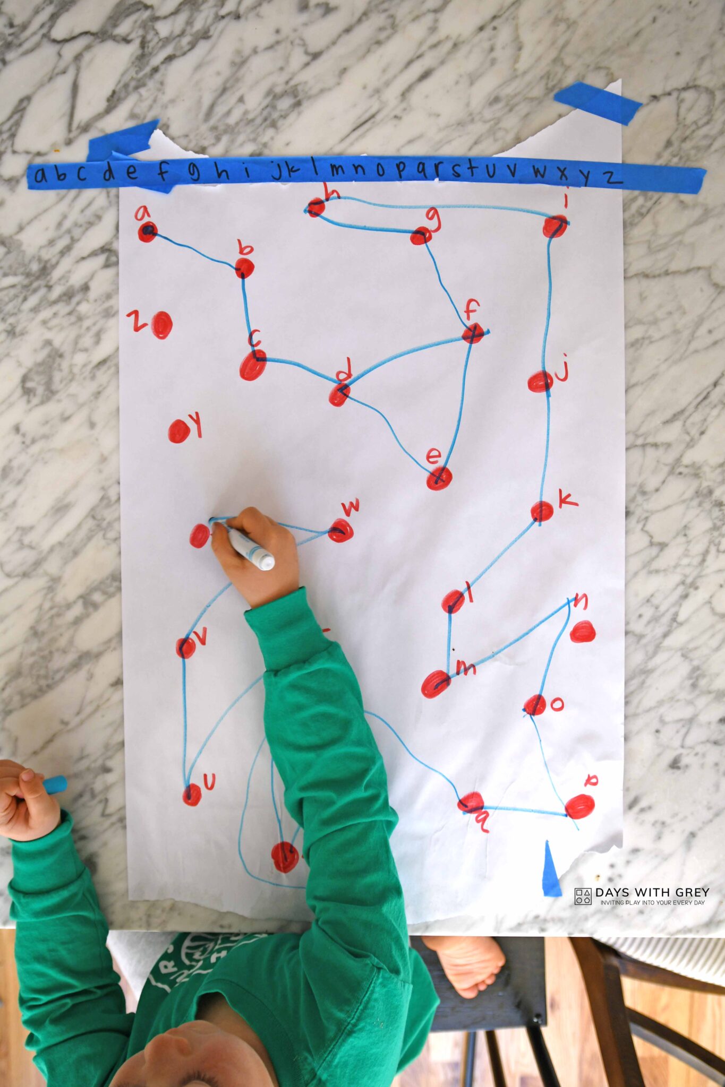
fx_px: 997
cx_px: 362
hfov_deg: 40.0
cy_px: 544
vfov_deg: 57.2
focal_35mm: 33
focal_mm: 22
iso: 320
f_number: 3.2
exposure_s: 1/160
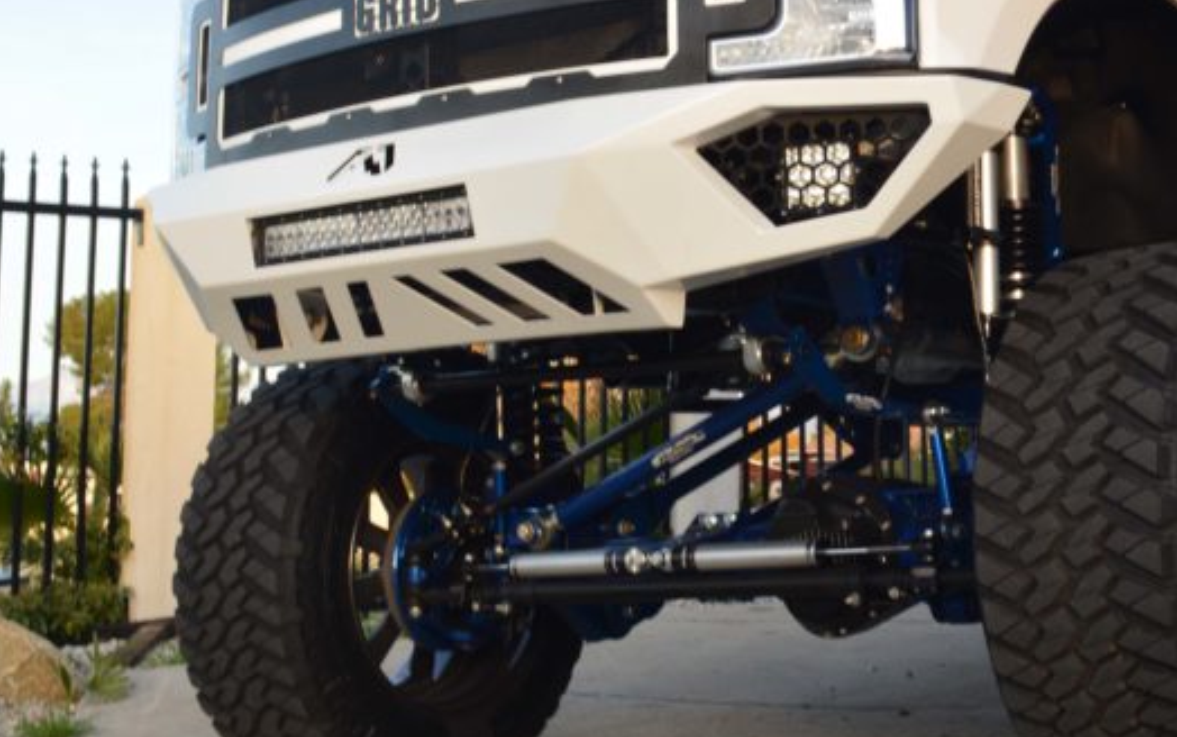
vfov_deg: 20.4
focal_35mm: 63
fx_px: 2022
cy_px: 128
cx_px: 896
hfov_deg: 31.8
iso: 400
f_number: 10
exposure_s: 1/50
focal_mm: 24
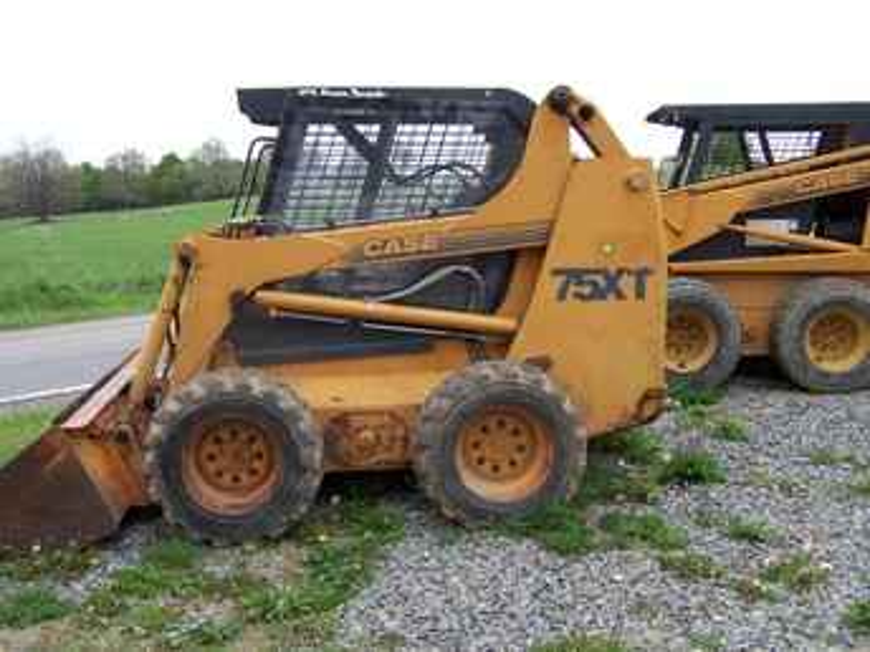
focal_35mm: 36
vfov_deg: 39.7
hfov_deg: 51.4
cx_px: 435
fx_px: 905
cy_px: 326
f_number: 4
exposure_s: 1/350
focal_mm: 5.6
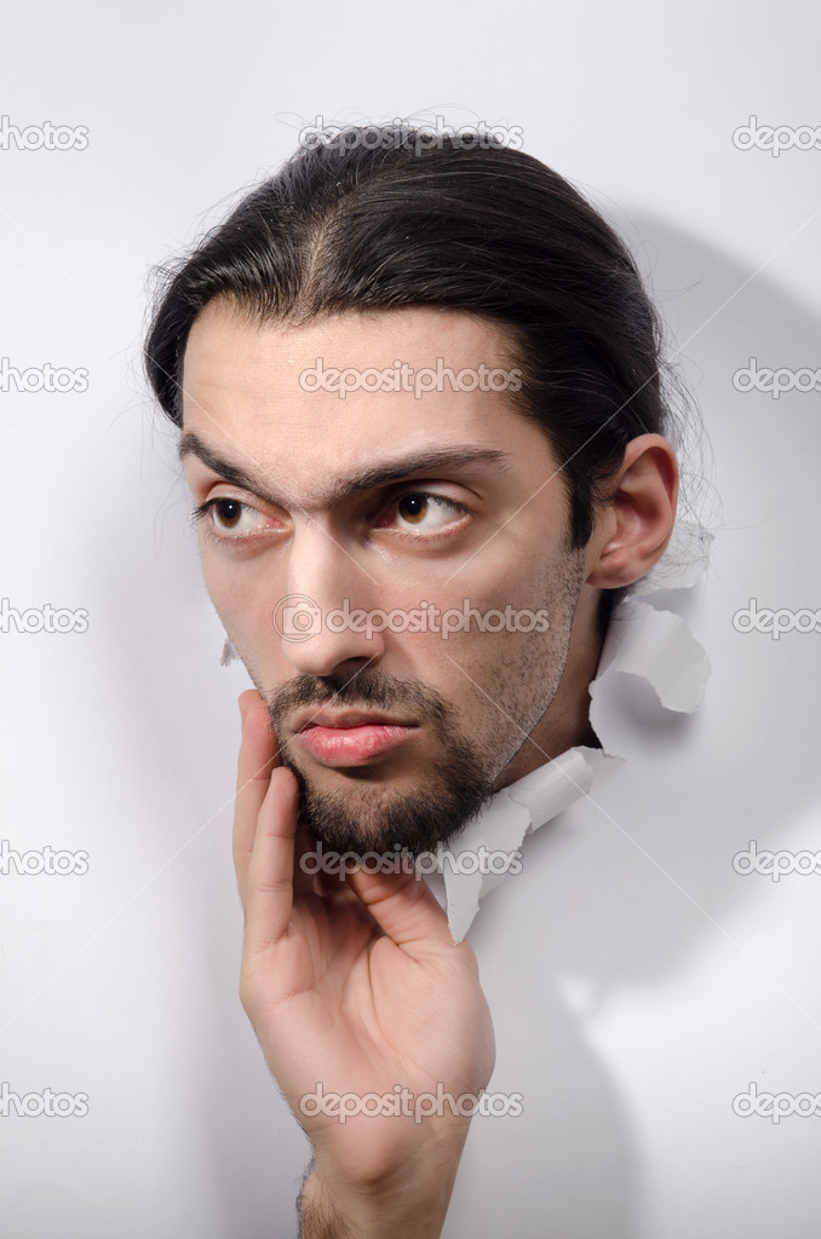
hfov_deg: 13.0
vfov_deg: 19.5
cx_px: 410
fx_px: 3609
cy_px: 620
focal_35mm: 105
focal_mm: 70
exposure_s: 1/200
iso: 100
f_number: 11
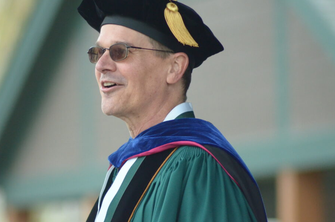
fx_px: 5100
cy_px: 94
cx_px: 134
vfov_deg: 2.5
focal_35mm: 549
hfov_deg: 3.8
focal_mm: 300
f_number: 5.6
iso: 2500
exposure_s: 1/2000
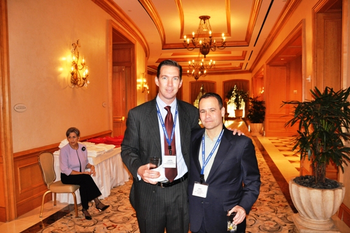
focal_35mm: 27
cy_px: 116
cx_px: 175
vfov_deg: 47.8
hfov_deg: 67.4
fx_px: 262
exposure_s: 1/60
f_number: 3.5
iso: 800
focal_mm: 18
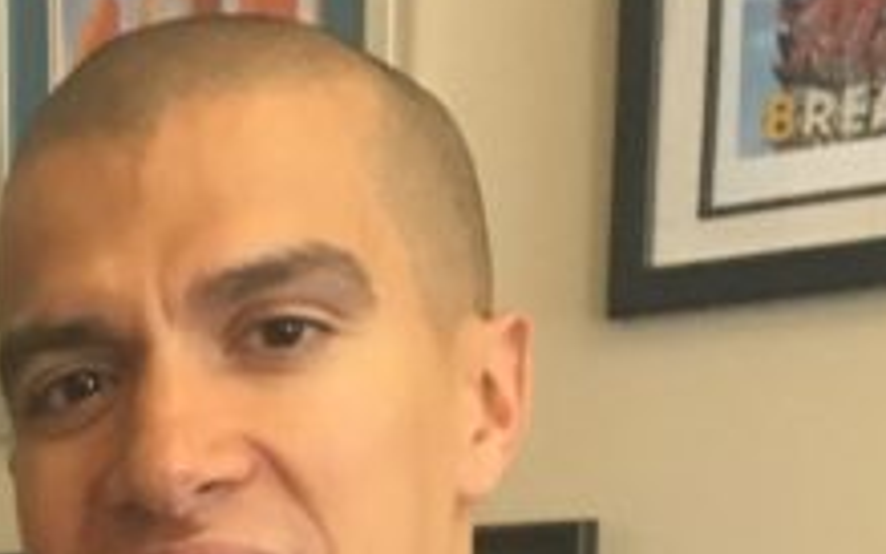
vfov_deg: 7.8
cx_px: -437
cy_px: 1690
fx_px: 3478
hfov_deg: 13.7
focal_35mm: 144
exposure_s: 1/30
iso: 160
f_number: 2.2
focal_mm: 4.15
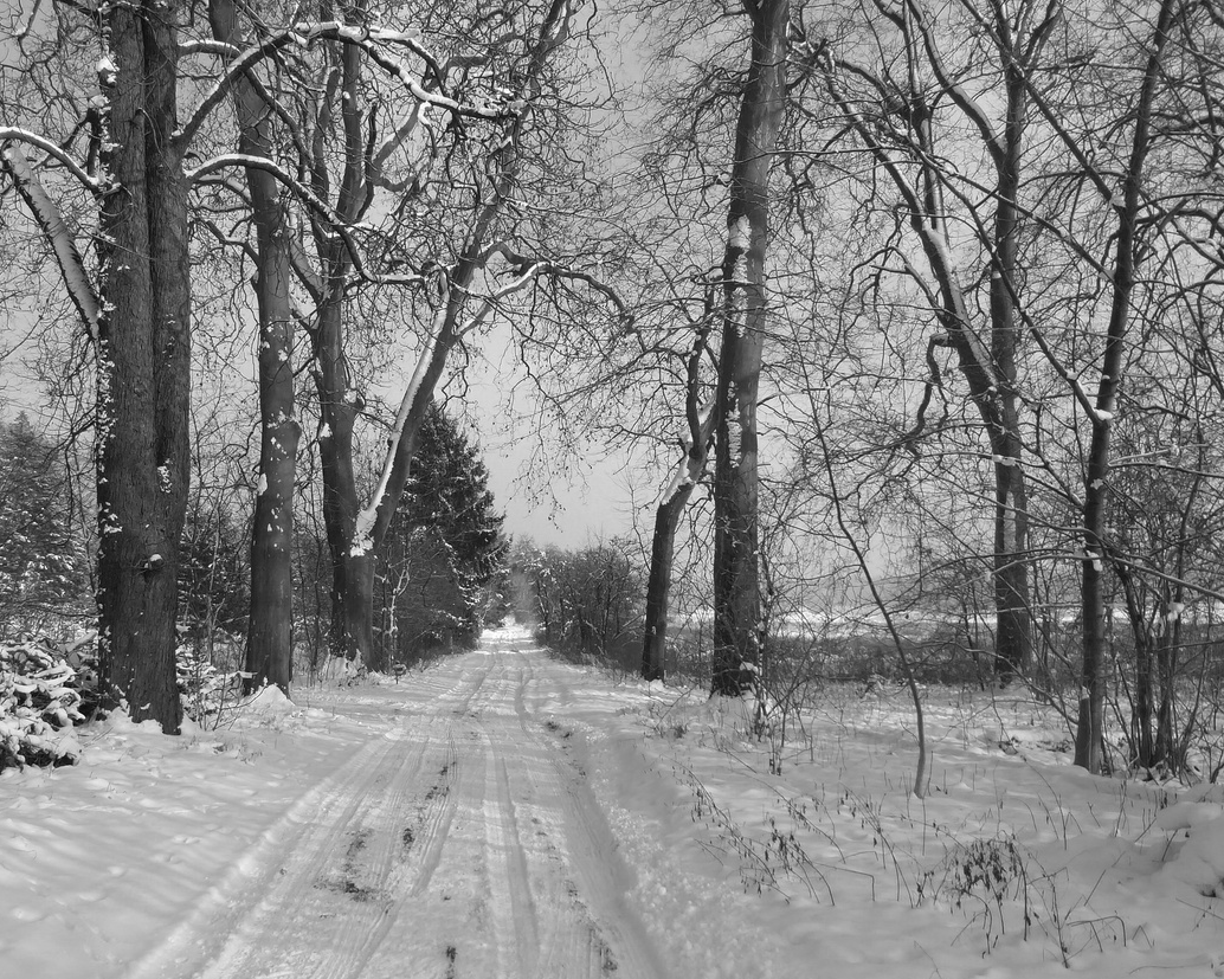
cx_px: 449
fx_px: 1232
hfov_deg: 52.2
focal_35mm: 34
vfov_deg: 43.1
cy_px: 585
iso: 80
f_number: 3.3
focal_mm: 4.3
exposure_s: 1/640
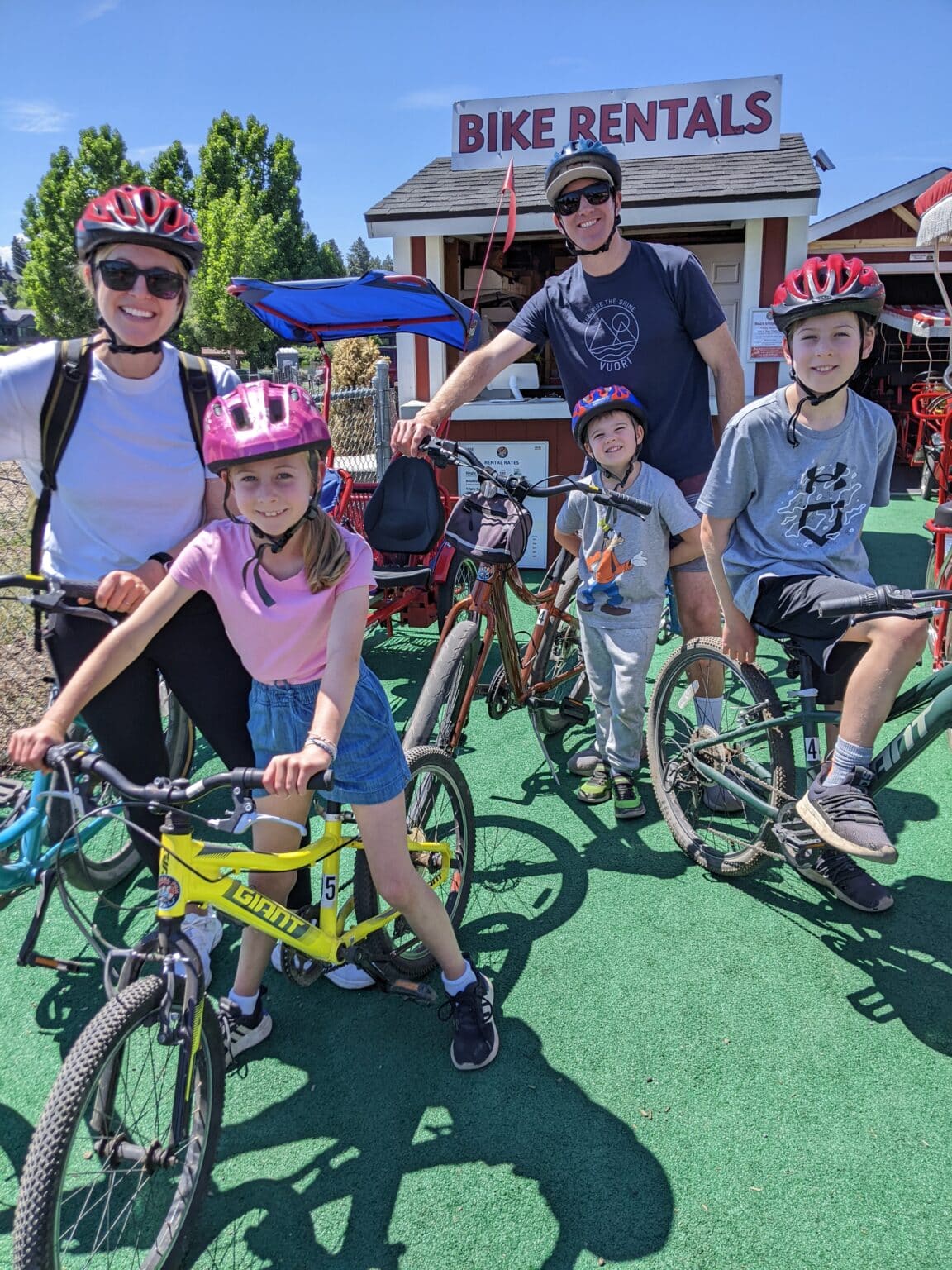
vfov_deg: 65.3
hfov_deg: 51.4
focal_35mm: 27
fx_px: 990
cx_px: 476
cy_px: 635
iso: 53
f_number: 1.8
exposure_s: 1/1957
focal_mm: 4.44
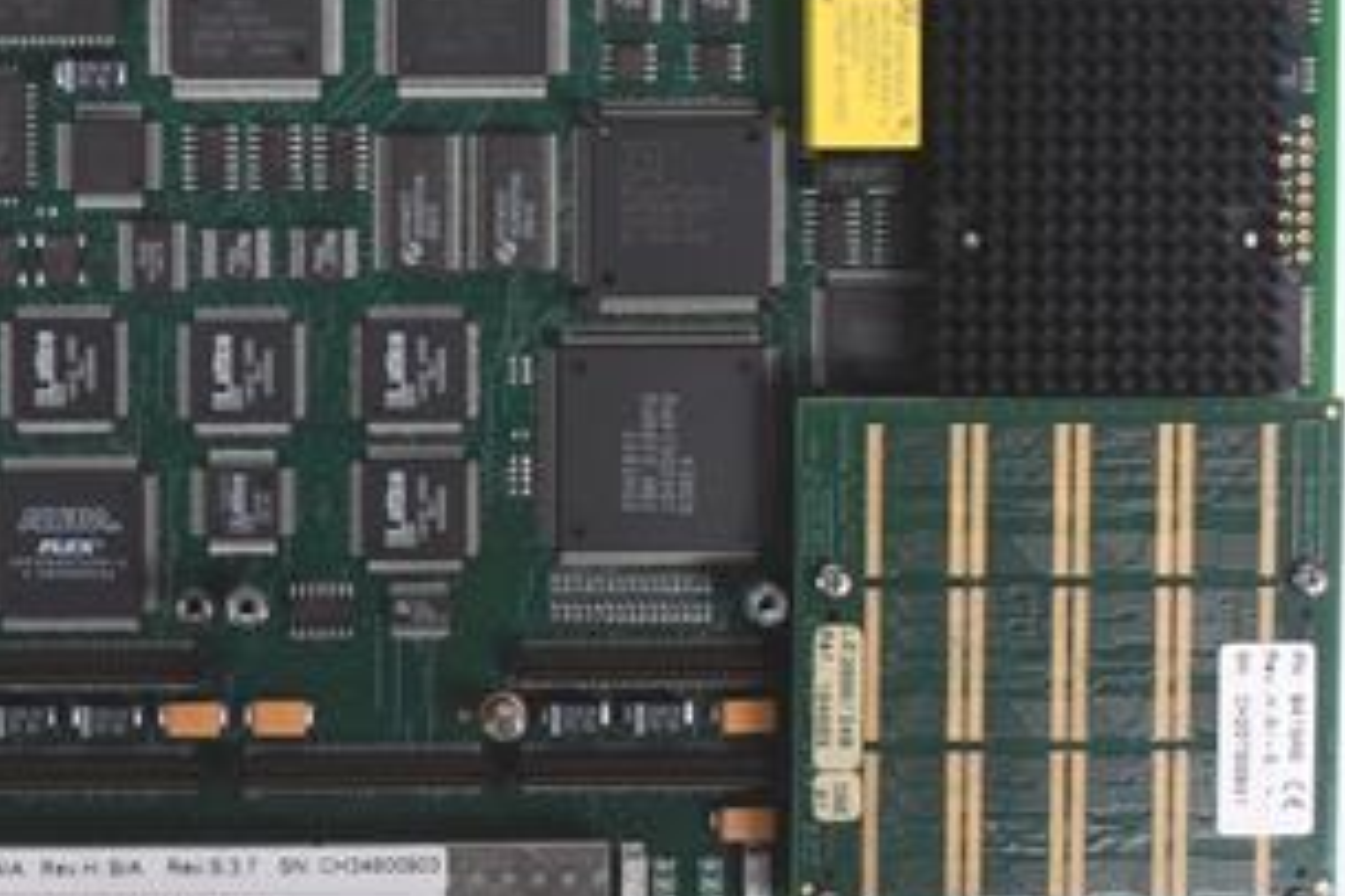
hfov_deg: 32.7
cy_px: 212
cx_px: 463
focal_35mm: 61
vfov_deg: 22.0
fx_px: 2278
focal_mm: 21
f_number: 16
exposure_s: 1/200
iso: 200
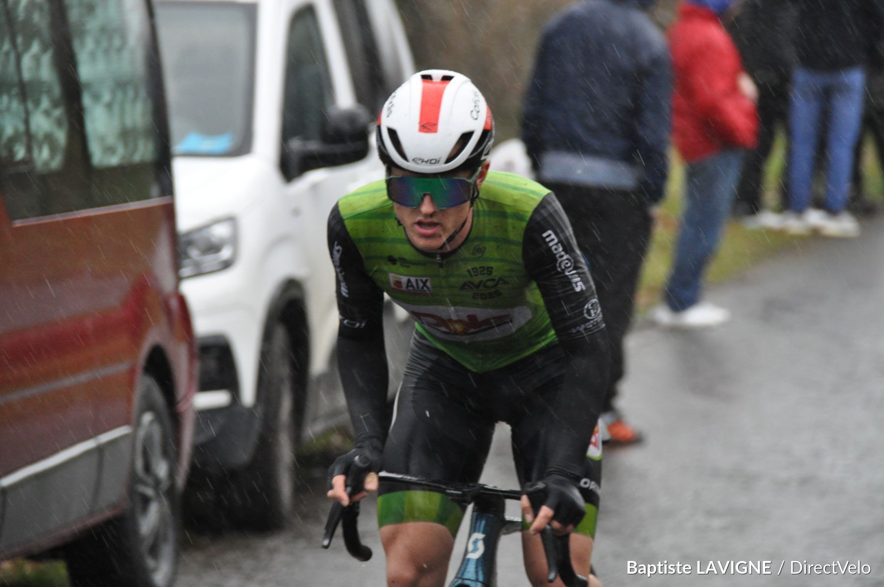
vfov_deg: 4.7
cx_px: 442
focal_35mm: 292
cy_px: 294
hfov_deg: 7.1
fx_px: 7175
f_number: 5.6
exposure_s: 1/250
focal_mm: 195
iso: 1600
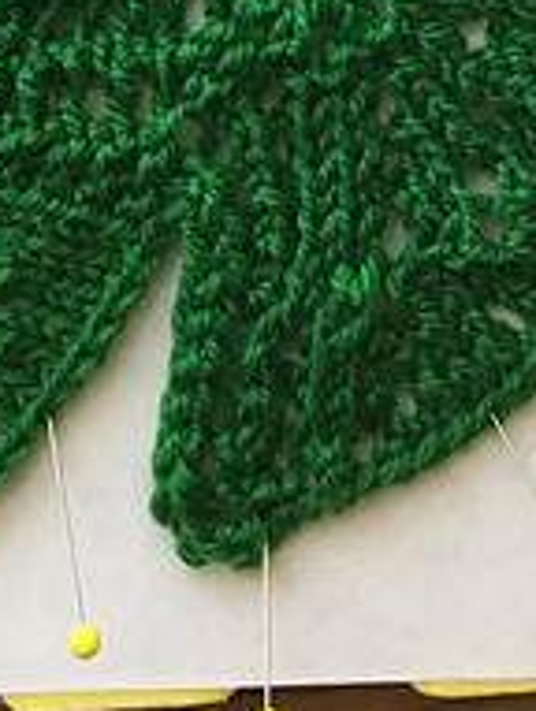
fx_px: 1996
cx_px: 365
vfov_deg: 17.7
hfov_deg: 15.3
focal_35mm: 97
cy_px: -406
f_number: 2.2
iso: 200
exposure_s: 1/33
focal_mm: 4.15
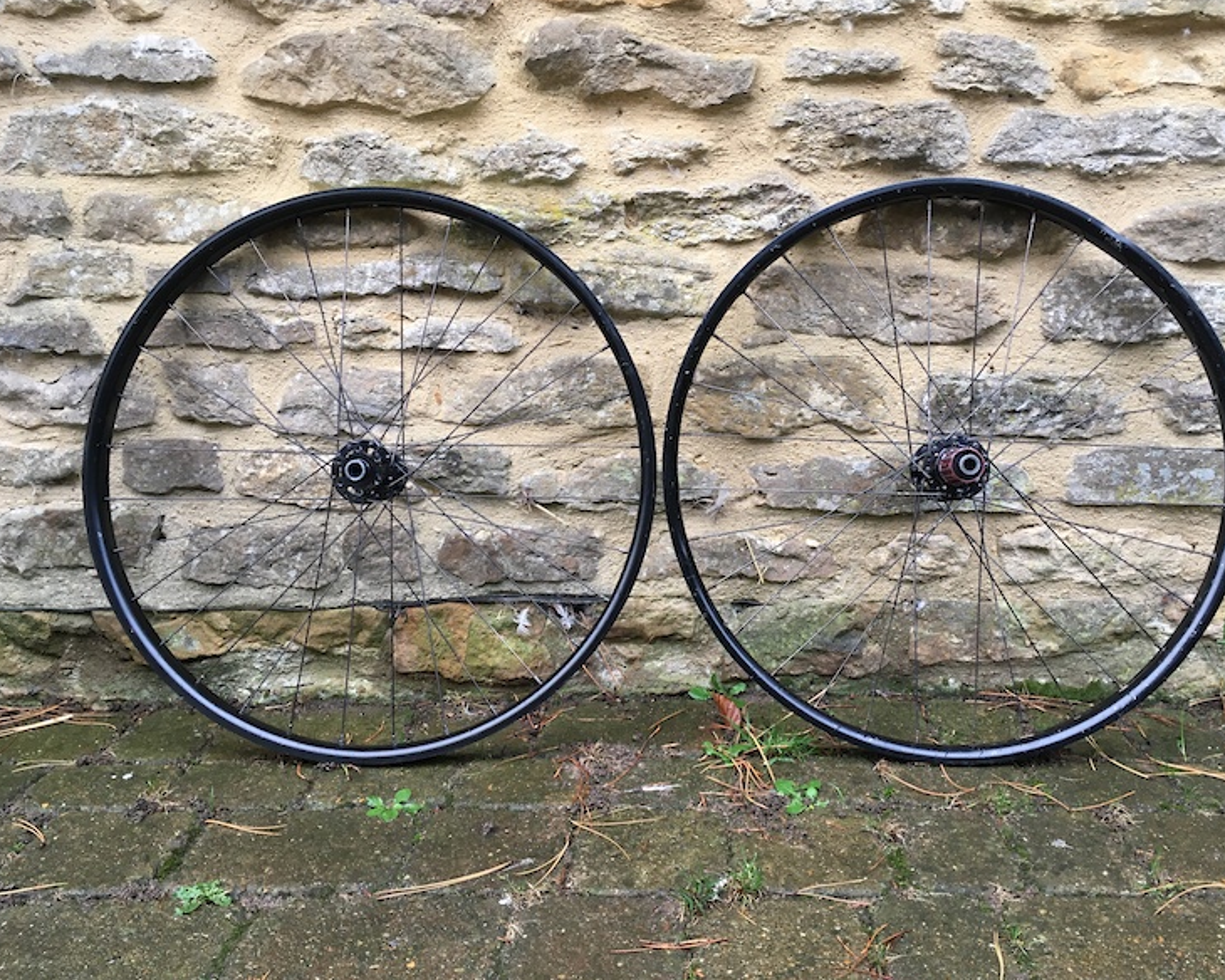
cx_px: 653
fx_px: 1124
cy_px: 483
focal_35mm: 31
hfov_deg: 57.1
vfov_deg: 47.1
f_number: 2.2
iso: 64
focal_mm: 4.15
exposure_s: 1/33
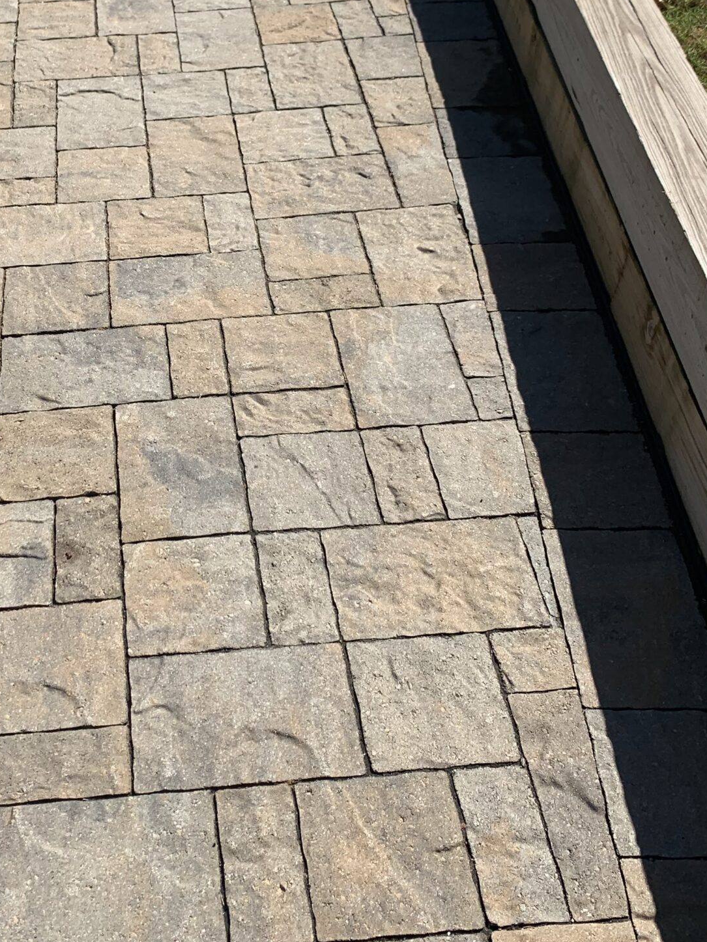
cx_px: 184
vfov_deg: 40.5
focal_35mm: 46
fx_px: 1253
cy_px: 286
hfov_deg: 31.0
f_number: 1.8
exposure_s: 1/2114
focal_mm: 4.25
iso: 25
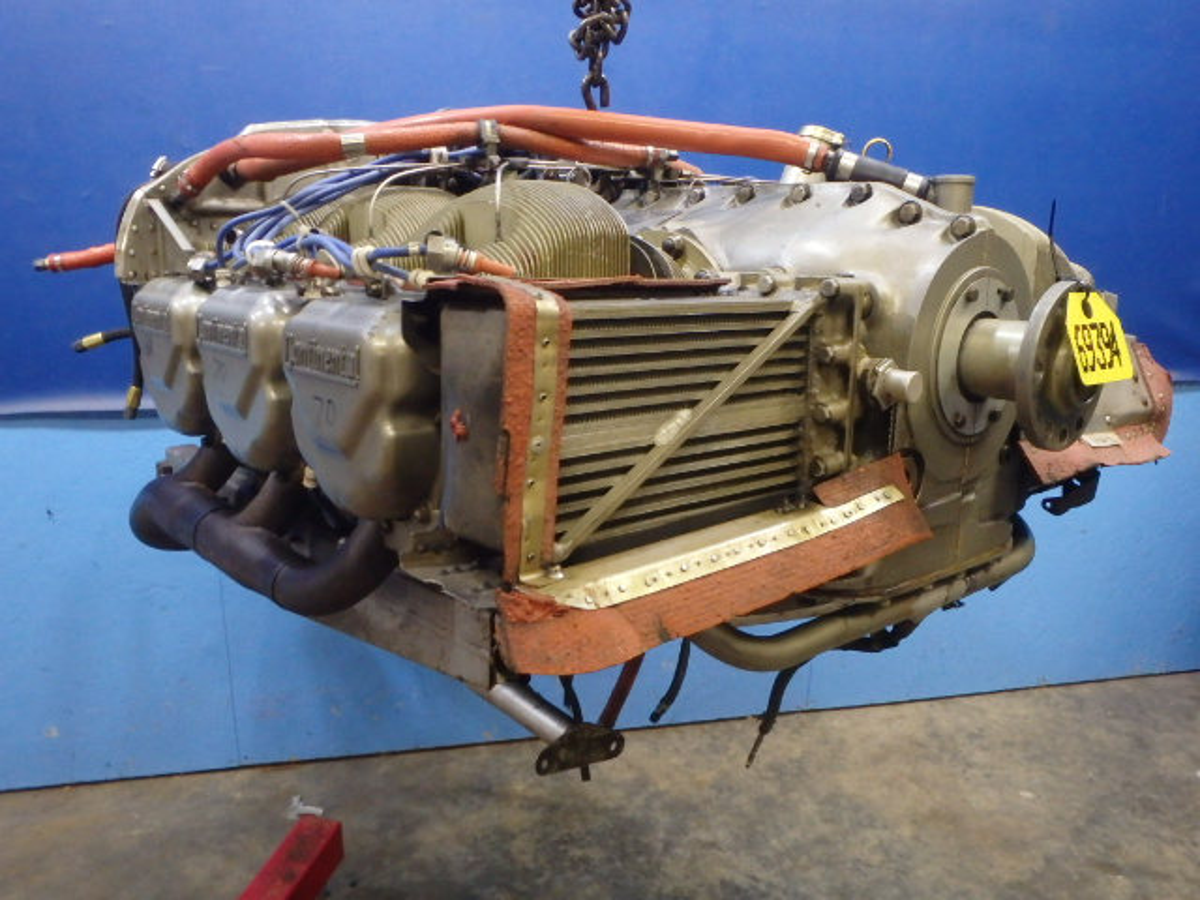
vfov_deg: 49.7
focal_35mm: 28
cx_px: 600
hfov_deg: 63.4
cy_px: 450
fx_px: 971
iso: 800
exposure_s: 1/20
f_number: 3.9
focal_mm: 5
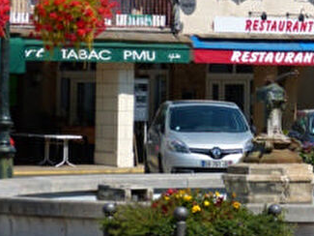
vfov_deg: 6.2
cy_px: 31
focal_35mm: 239
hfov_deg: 8.2
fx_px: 2169
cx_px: 334
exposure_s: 1/1300
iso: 100
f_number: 4
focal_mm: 20.1
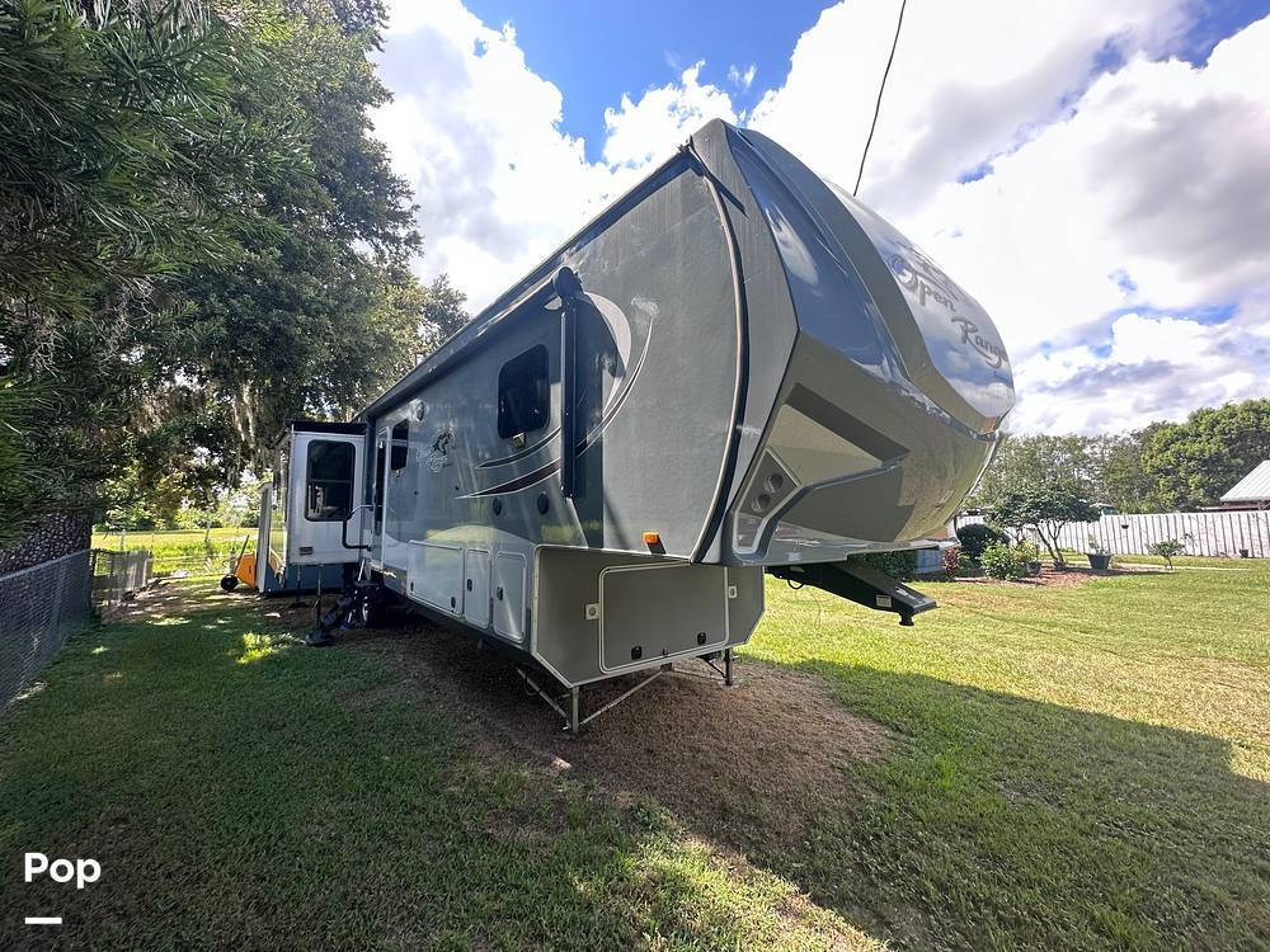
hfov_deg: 102.1
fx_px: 514
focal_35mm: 14
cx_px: 635
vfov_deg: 85.7
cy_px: 476
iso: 40
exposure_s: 1/306
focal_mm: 2.22
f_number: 2.2
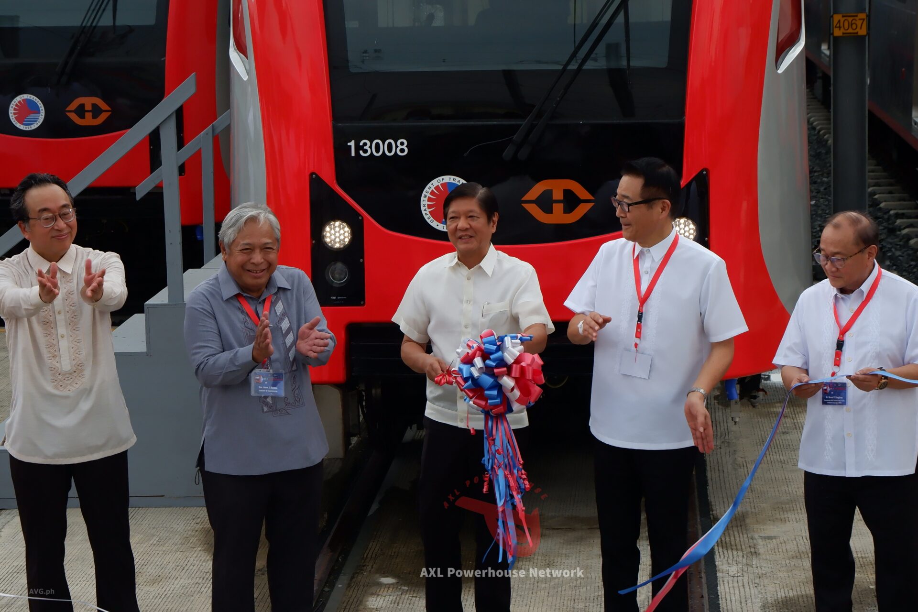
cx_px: 459
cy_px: 306
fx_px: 1912
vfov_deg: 18.2
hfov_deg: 27.0
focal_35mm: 75
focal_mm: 50
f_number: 7.1
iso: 400
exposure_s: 1/420
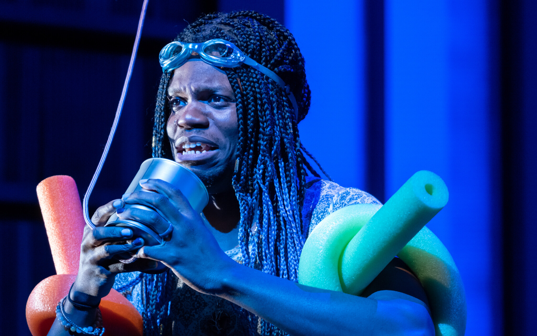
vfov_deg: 4.5
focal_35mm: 290
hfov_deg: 7.3
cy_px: 169
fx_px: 4237
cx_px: 269
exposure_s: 1/640
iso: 3200
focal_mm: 189
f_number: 4
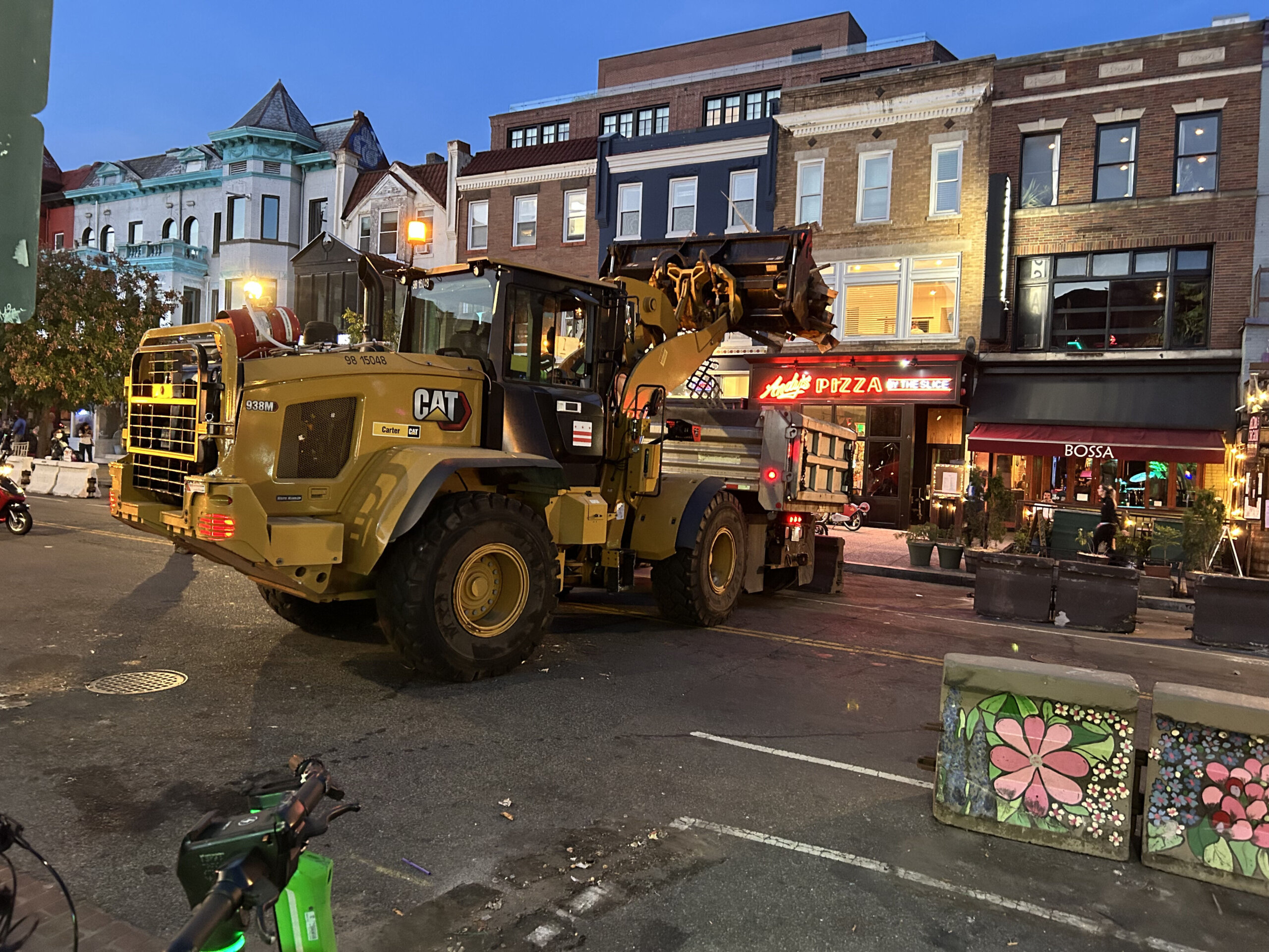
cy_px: 476
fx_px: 953
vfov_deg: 53.1
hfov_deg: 67.3
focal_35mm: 26
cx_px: 634
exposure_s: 1/40
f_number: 1.5
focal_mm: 5.7
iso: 640
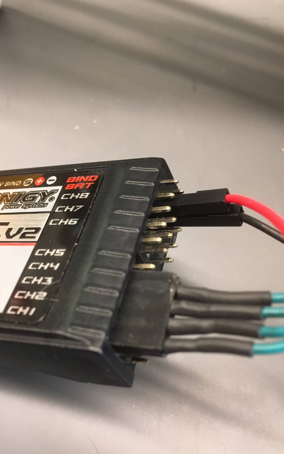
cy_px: 248
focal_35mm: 34
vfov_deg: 56.6
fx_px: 421
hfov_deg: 37.3
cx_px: 134
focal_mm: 4.15
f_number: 2.2
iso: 200
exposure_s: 1/17
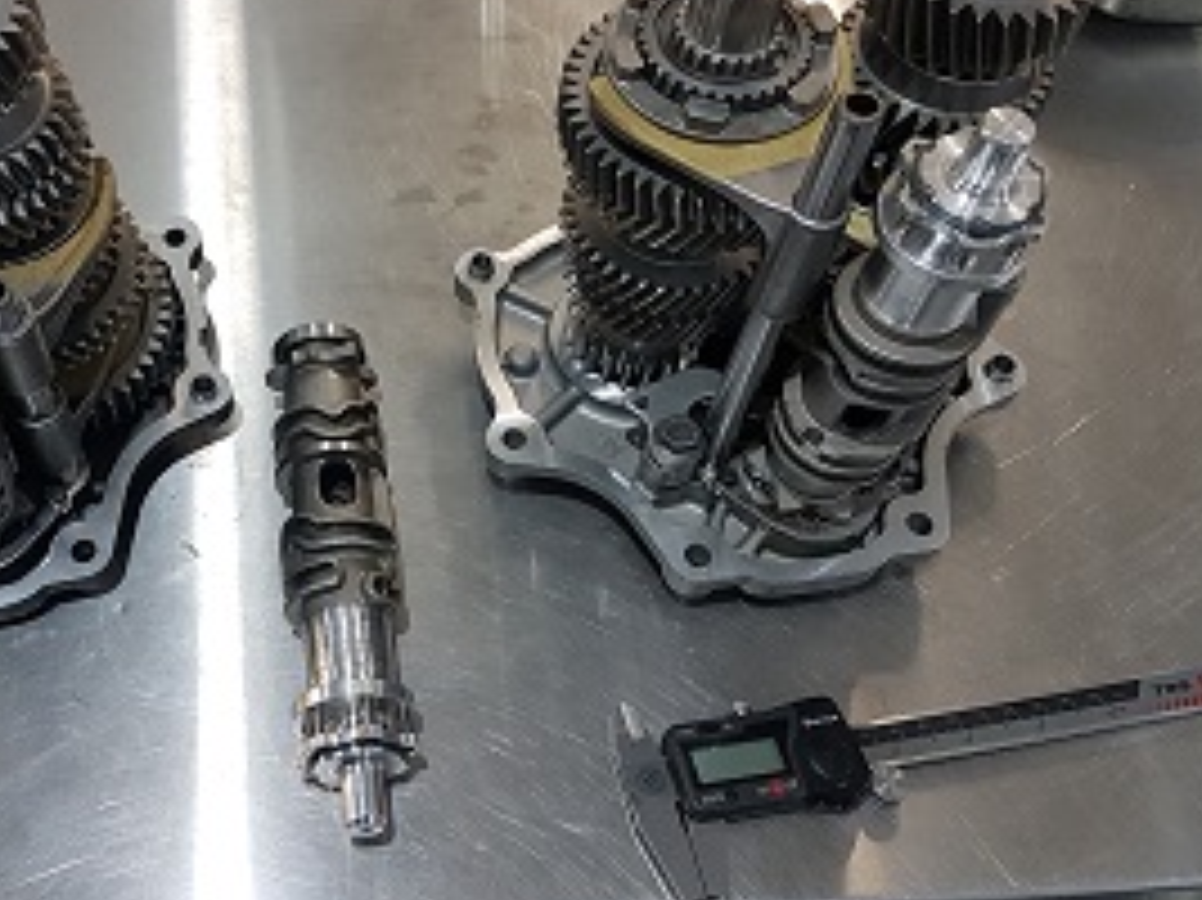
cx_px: 365
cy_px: 392
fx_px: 1354
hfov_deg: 46.8
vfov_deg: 36.7
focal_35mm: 39
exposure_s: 1/50
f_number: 1.7
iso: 100
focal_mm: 4.2
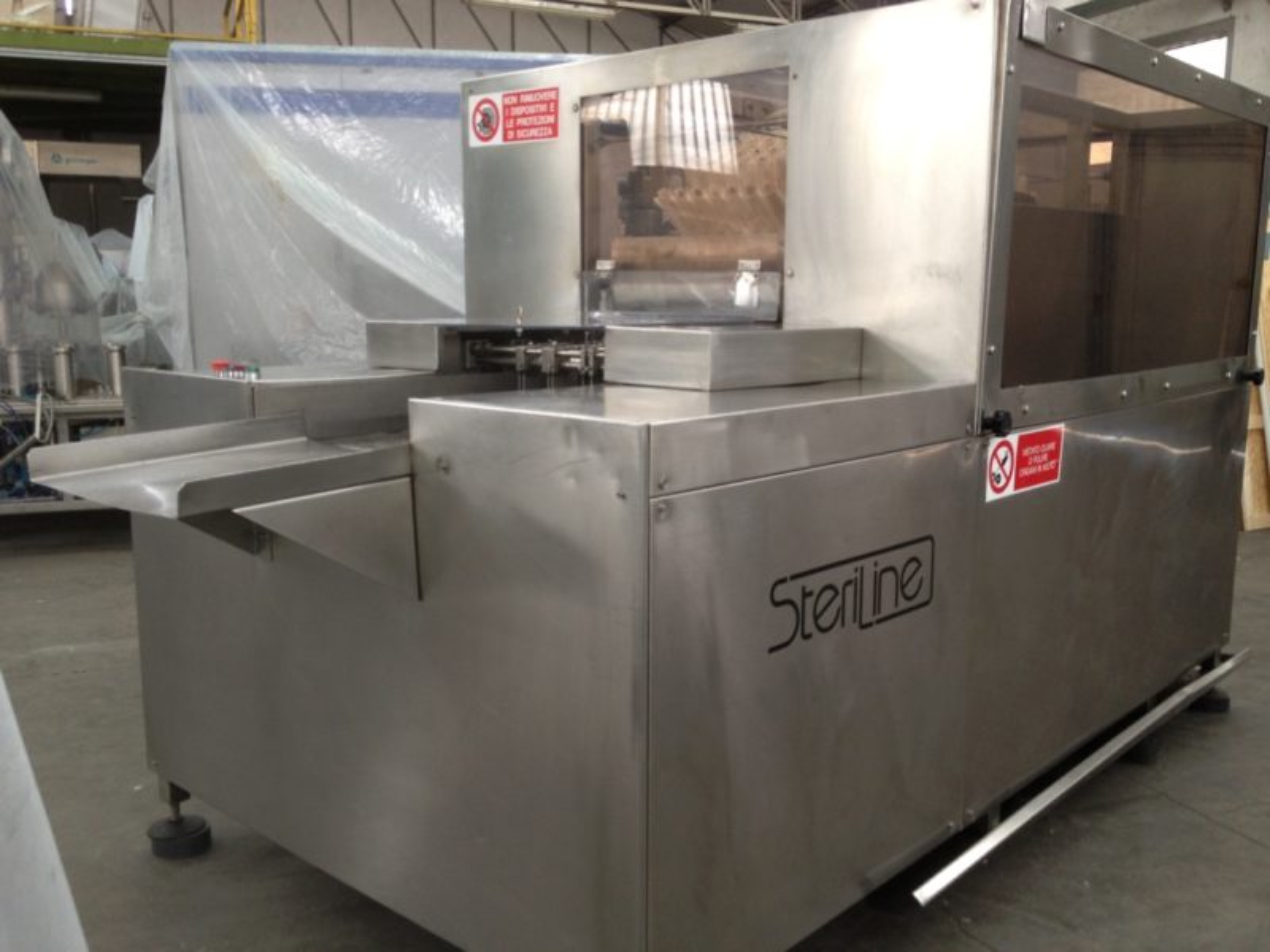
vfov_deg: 40.7
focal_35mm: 35
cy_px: 476
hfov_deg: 52.6
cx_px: 635
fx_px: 1284
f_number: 2.4
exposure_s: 1/20
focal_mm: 4.28
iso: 80
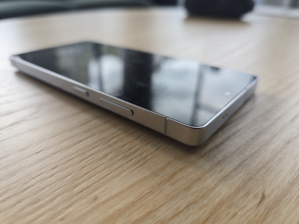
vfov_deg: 58.9
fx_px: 199
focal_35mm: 23
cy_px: 112
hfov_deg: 73.9
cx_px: 150
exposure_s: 1/52
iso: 16
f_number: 1.7
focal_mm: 6.3
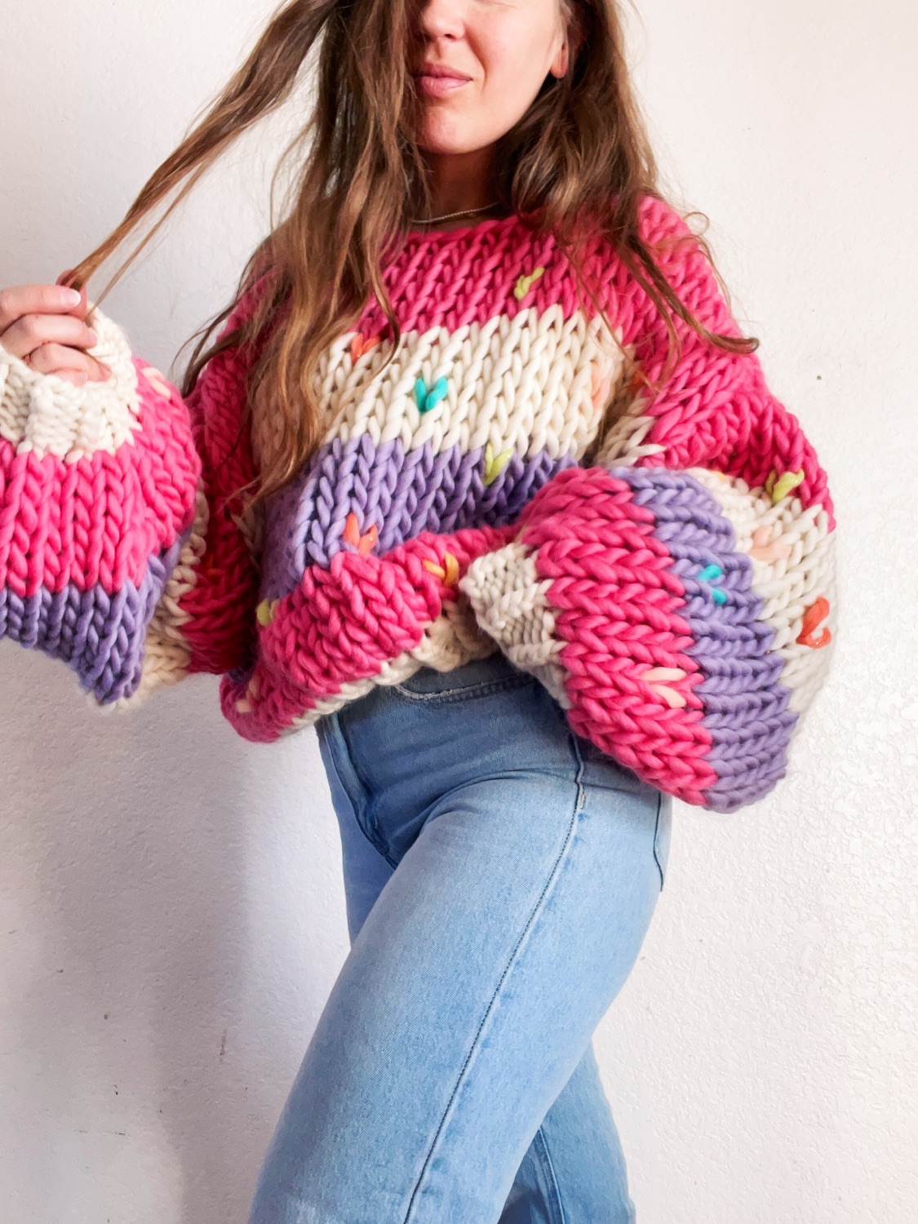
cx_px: 459
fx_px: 1061
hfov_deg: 46.8
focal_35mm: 30
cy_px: 612
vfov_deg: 60.0
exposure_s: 1/60
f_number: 2.2
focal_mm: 2.71
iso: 100
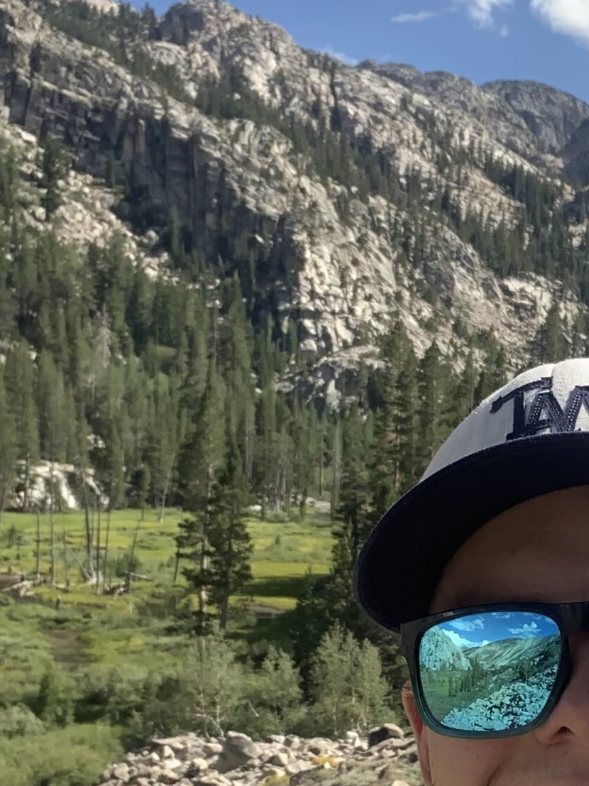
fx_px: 1679
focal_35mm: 74
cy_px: 481
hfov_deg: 19.7
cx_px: 458
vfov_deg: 26.3
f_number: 2.2
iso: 16
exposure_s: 1/578
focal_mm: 2.87
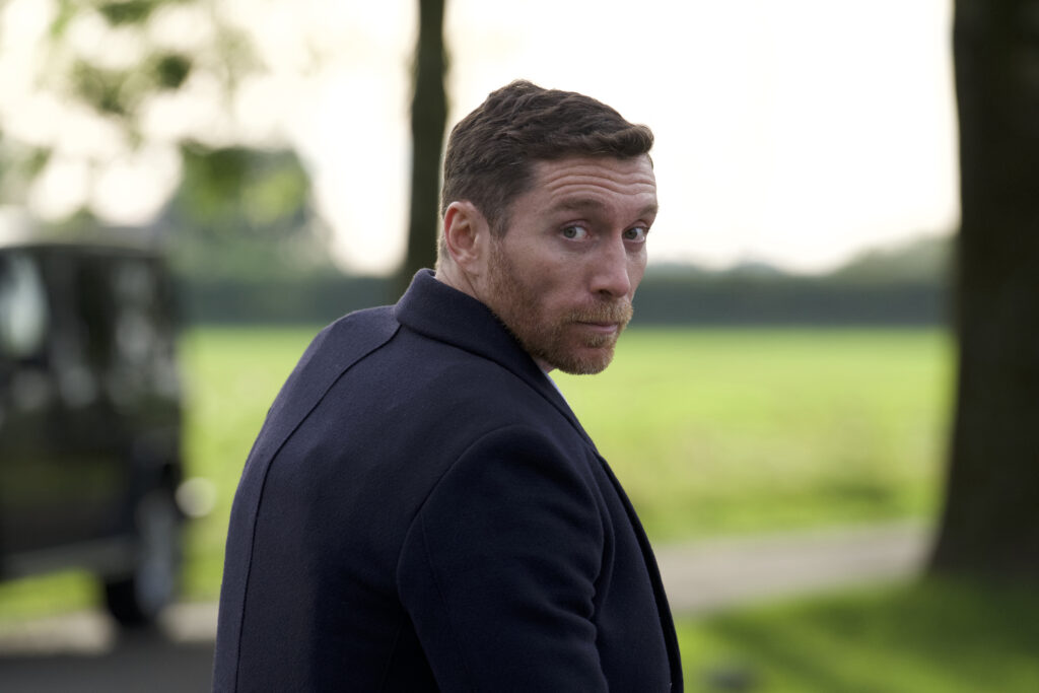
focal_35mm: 200
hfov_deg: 10.3
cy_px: 346
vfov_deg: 6.9
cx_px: 520
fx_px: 5773
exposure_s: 1/1250
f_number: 4.5
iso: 800
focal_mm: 200
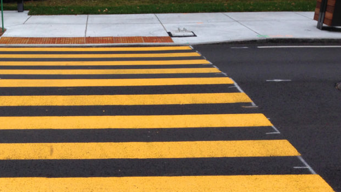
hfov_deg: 34.7
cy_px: 166
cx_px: 84
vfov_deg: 20.1
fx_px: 533
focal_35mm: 59
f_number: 2.4
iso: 50
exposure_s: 1/212
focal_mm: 4.12
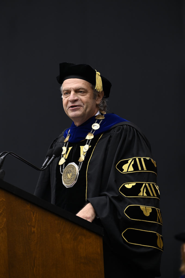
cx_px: 92
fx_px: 2081
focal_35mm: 270
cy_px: 139
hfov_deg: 5.1
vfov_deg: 7.6
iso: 1250
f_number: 4.8
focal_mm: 270
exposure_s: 1/750
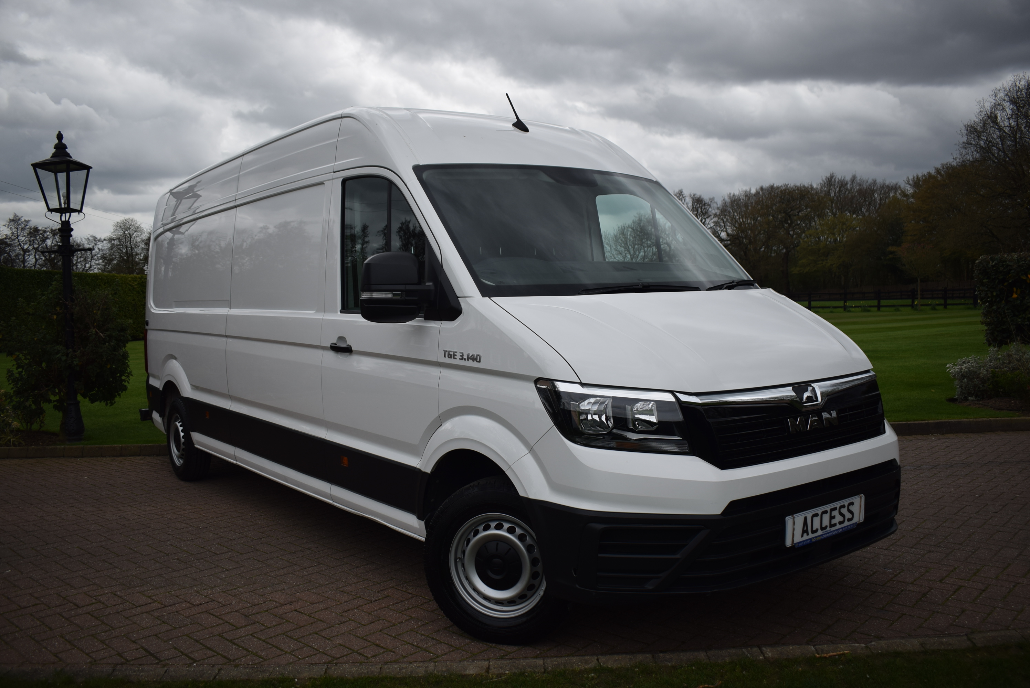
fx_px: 859
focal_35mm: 30
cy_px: 344
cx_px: 515
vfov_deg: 43.7
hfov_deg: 61.9
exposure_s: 1/1000
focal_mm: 20
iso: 100
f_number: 3.8
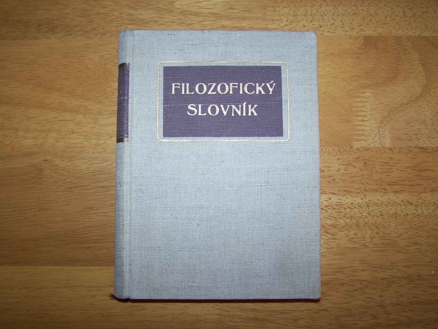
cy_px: 164
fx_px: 481
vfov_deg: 37.7
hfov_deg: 49.0
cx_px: 219
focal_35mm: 38
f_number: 2.8
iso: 80
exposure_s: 1/60
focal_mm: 6.3
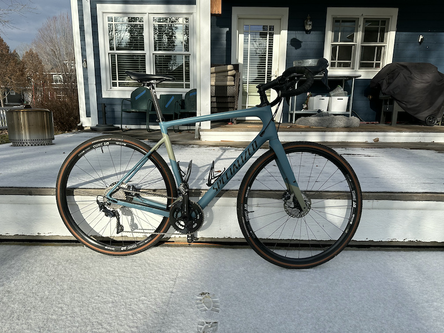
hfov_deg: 71.6
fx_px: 308
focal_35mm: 24
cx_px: 222
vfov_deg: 56.8
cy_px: 166
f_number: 1.78
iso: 80
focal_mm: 6.86
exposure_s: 1/5525
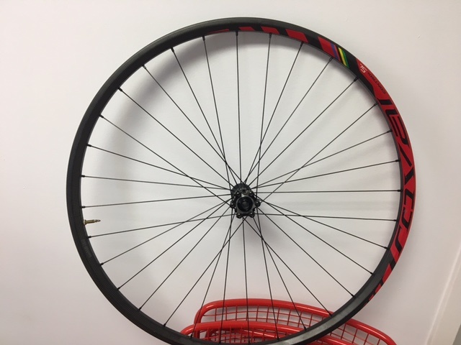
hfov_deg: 61.7
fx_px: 386
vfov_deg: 48.2
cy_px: 172
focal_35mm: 29
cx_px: 230
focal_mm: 4.15
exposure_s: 1/30
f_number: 2.2
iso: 32
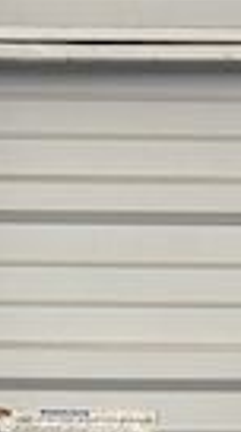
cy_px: 966
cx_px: 29
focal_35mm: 154
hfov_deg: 7.8
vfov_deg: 11.9
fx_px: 1758
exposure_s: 1/120
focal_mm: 6.86
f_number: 1.78
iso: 200
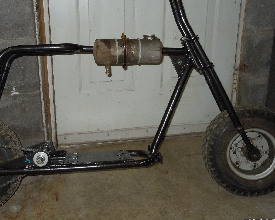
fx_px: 350
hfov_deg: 42.8
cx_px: 117
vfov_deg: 34.8
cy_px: 87
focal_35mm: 43
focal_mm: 5.9
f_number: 4
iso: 200
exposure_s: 1/30
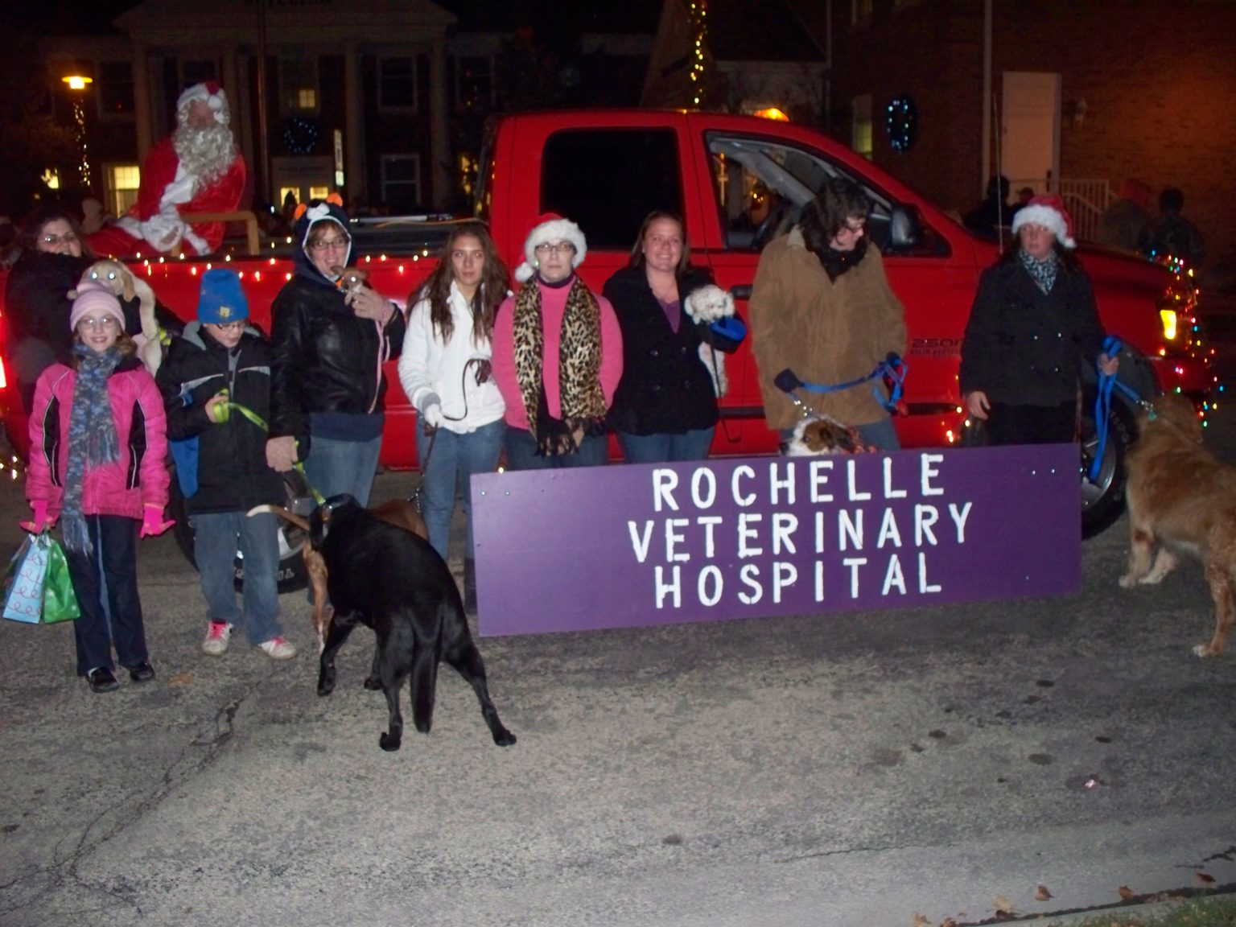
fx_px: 1285
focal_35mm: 36
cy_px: 464
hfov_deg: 51.4
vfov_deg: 39.7
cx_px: 618
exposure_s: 1/30
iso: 400
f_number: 2.8
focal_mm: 7.54
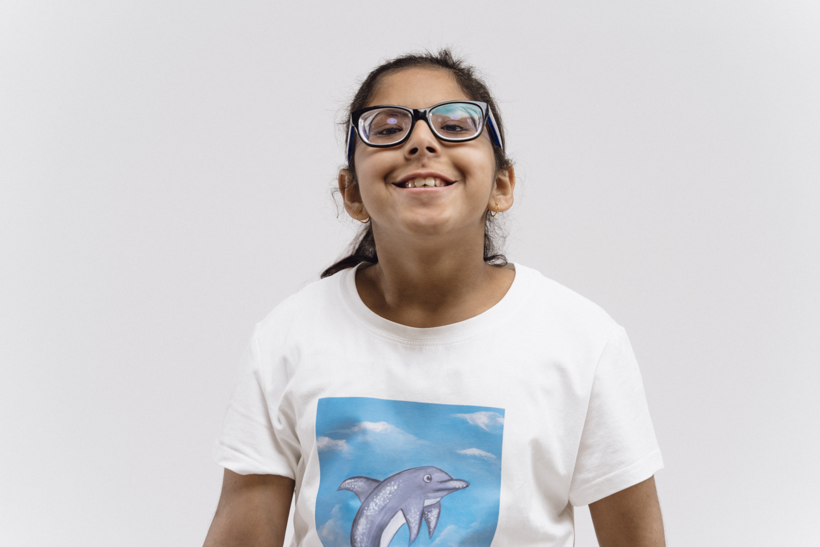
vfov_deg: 22.5
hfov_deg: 33.2
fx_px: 1376
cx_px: 410
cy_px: 274
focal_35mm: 60
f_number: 3.2
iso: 400
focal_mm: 60.4
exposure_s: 1/160
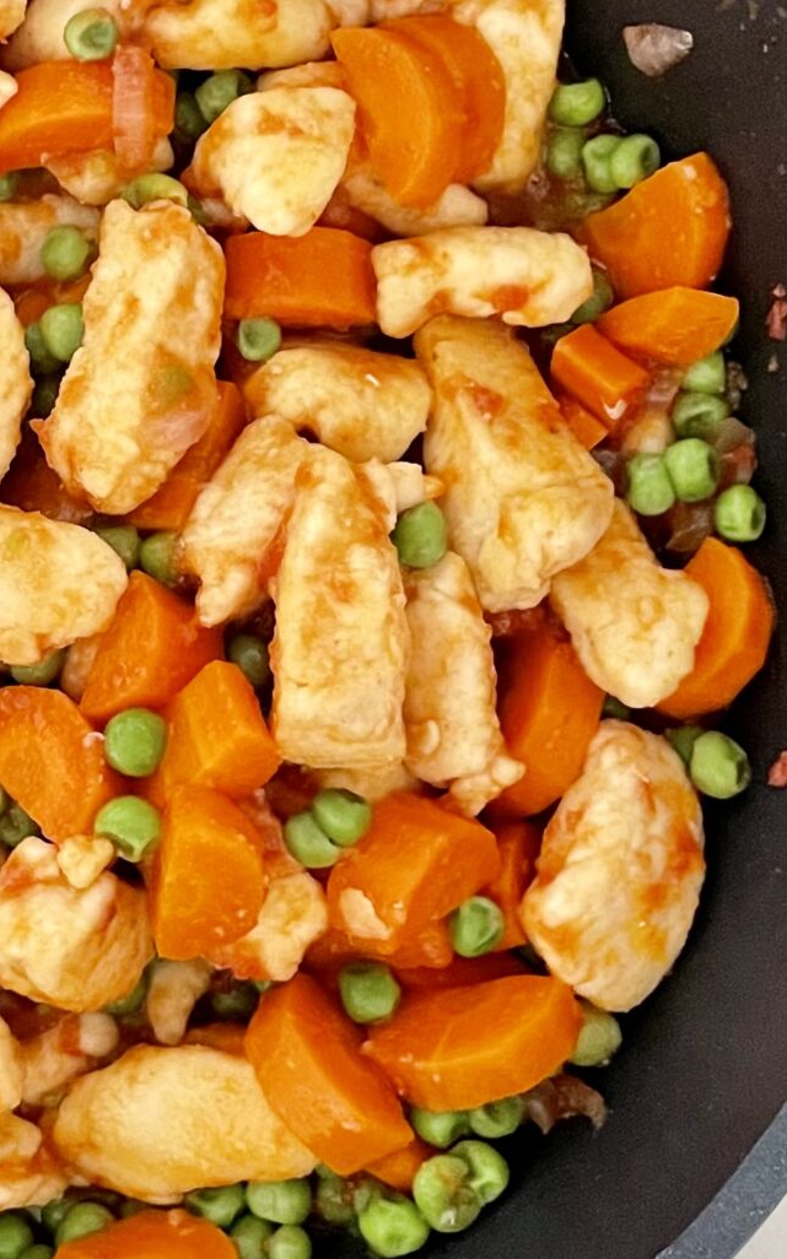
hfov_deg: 22.3
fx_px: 1888
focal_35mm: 55
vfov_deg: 36.5
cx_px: -70
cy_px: 411
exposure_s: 1/33
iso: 640
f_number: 1.6
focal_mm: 4.2
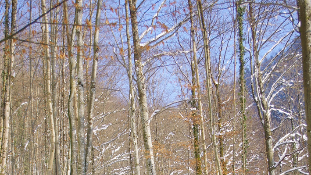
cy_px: 211
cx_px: 156
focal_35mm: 78
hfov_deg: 27.2
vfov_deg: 15.0
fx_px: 643
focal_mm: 32.5
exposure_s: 1/160
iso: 80
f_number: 4
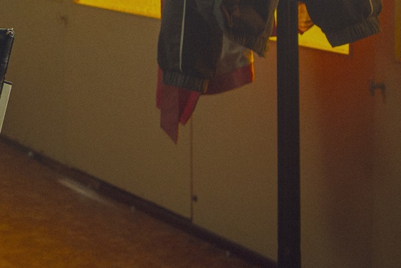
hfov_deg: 16.9
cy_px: -101
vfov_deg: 12.1
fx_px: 1215
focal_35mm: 109
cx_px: -215
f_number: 4
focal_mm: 32
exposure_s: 1/100
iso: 400
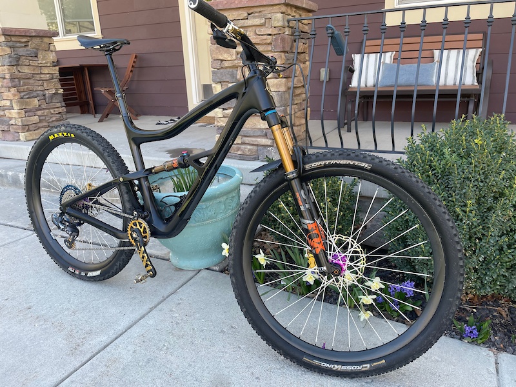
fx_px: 388
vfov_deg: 53.1
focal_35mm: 26
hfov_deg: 67.3
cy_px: 194
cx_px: 258
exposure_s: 1/158
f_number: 1.6
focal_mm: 4.2
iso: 32
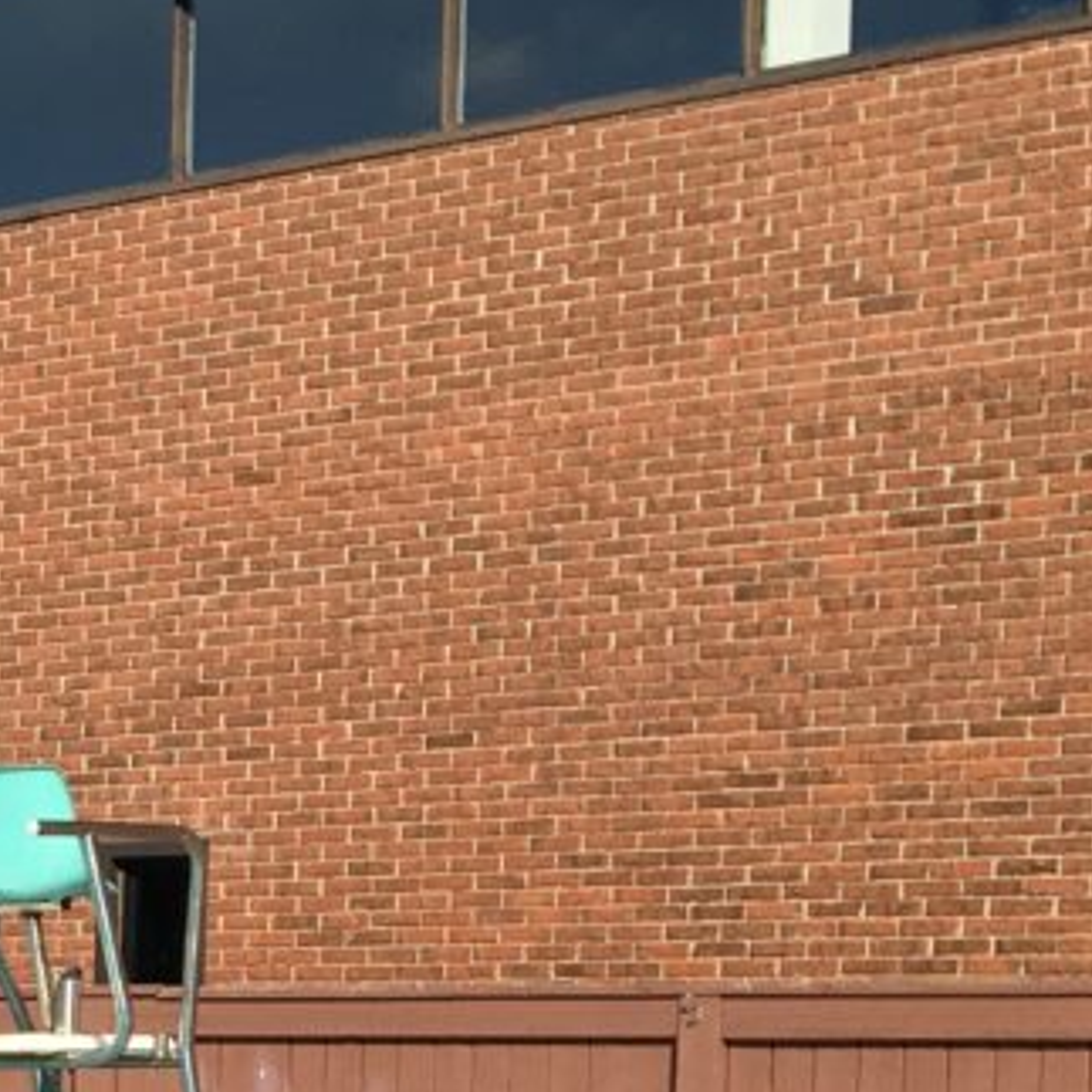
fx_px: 4354
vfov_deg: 13.8
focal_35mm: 122
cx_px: -1315
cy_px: 1376
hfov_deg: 12.1
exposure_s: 1/2079
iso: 25
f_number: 2.2
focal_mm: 4.15
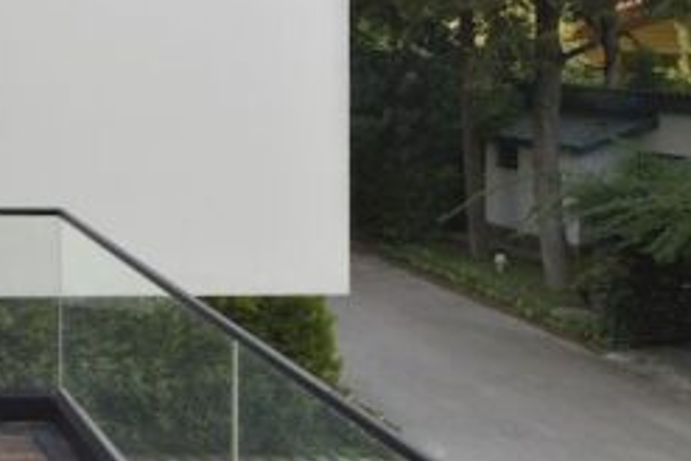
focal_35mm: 56
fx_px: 1075
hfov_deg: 27.3
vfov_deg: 23.4
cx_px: -288
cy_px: 18
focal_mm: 18
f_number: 11
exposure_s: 1/20
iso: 200
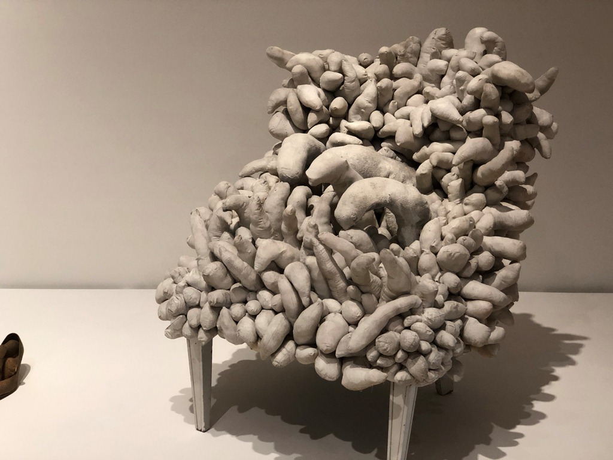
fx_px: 921
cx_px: 306
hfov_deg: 36.8
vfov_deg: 28.0
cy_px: 230
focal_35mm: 52
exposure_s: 1/33
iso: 125
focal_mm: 6
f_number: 2.4
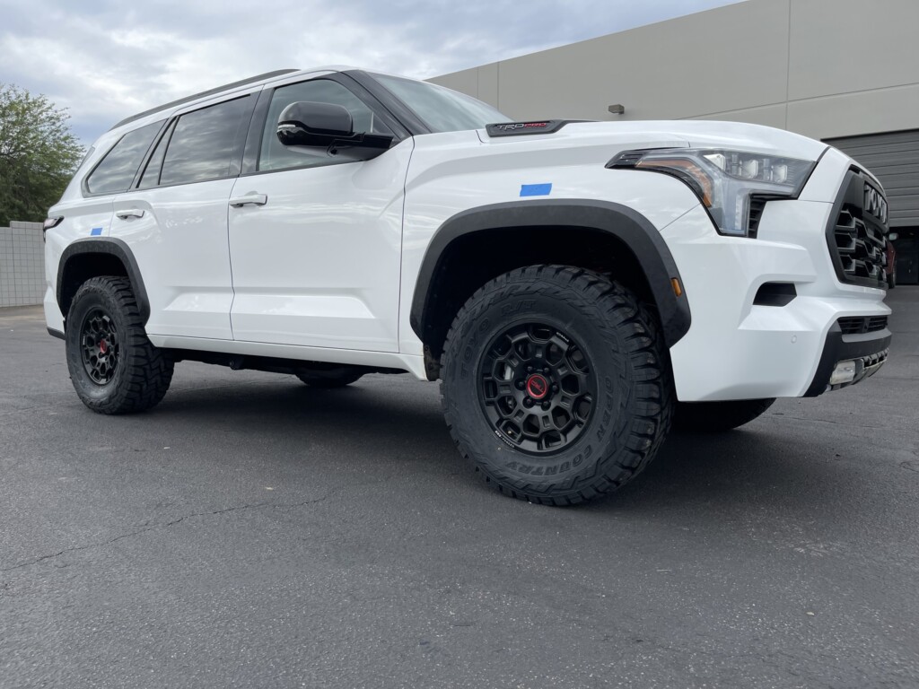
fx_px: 690
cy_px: 344
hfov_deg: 67.3
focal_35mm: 26
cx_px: 460
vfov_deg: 53.1
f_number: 1.6
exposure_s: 1/2012
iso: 32
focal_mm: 5.1
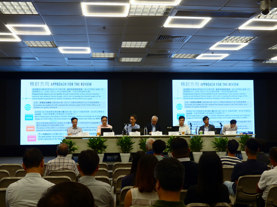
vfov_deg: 29.0
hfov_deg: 38.2
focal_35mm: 50
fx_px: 400
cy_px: 104
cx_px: 138
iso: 100
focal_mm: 9.1
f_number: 2.8
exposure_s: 1/80
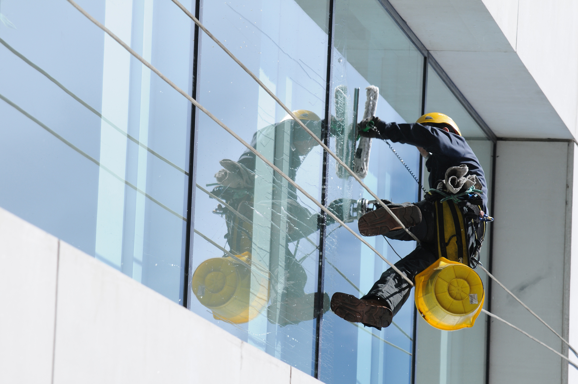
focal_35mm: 300
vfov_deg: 4.6
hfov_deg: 6.9
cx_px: 289
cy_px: 192
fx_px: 4811
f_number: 13
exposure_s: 1/200
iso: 200
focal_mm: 200
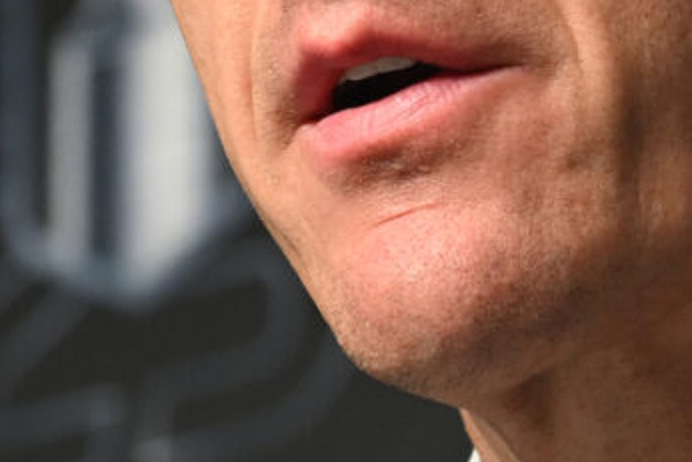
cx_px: 954
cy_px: 145
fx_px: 10576
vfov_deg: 2.5
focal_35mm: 550
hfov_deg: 3.7
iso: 1250
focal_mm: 93
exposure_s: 1/160
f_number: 6.3
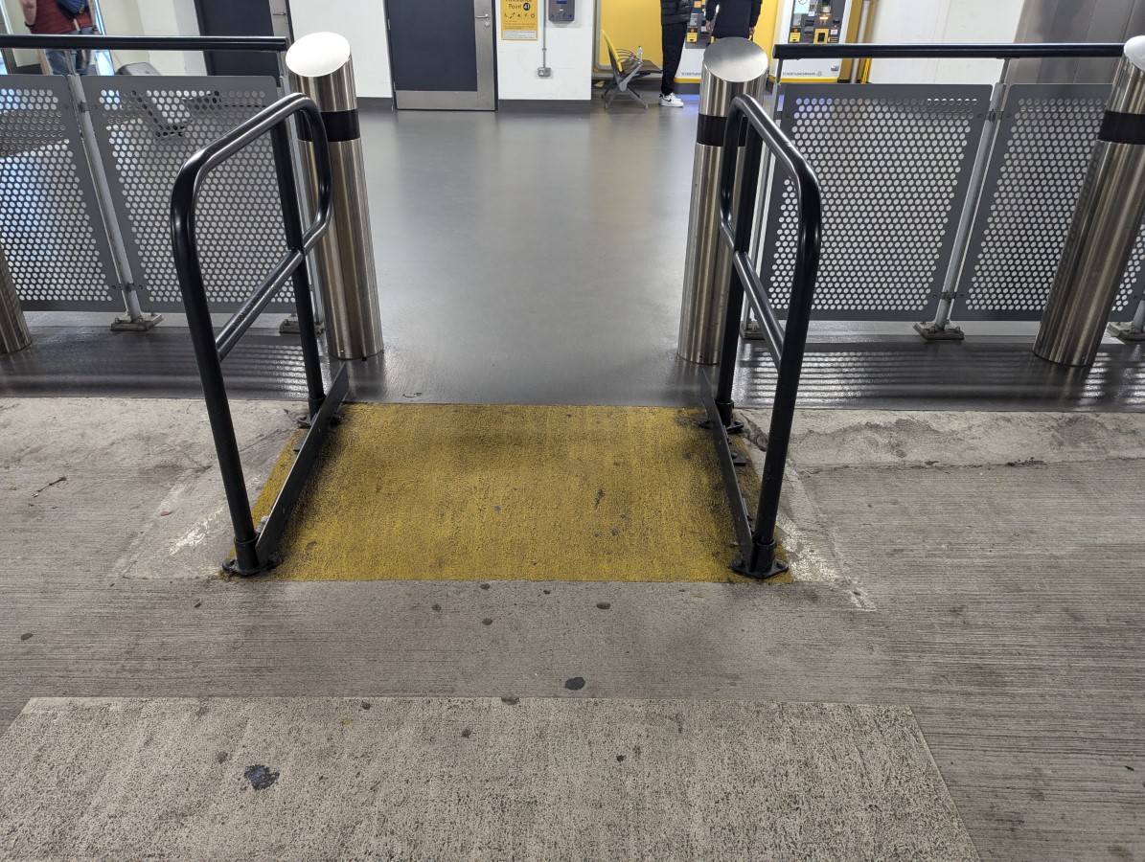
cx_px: 572
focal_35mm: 24
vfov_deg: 56.9
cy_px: 431
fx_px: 795
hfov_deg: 71.5
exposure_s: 1/29.3
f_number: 1.85
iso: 110
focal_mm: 6.81
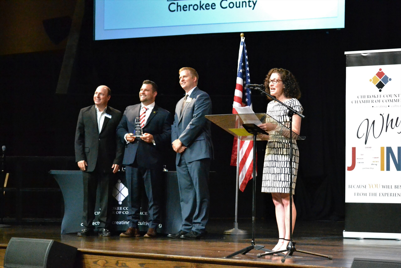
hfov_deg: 18.9
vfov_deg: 12.7
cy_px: 134
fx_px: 1203
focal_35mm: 108
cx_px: 200
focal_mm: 72
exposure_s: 1/125
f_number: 4.5
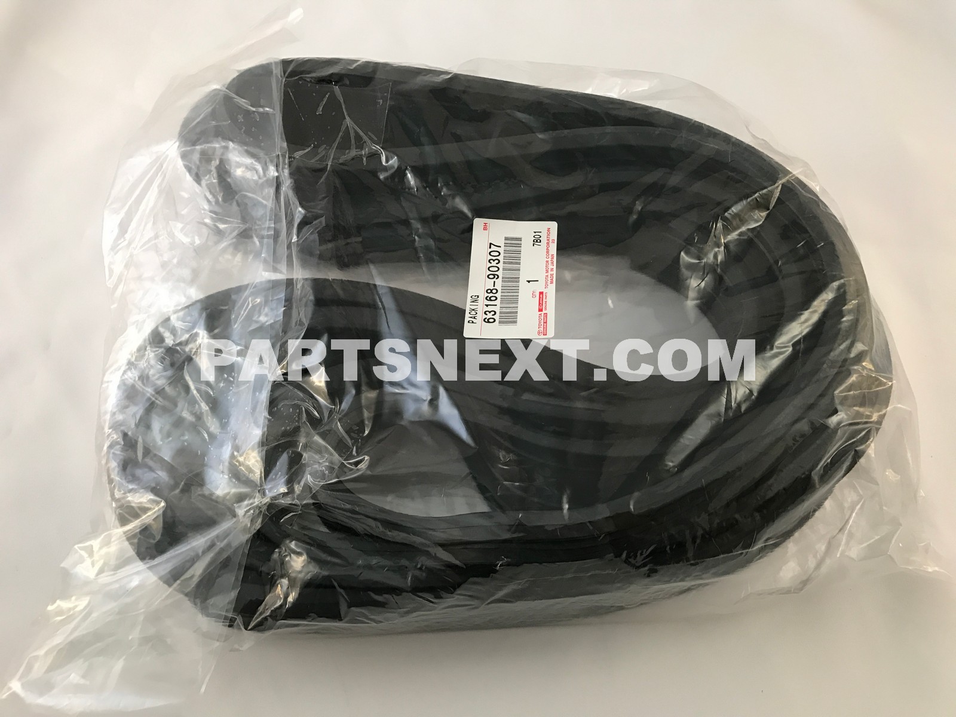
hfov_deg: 63.4
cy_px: 358
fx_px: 773
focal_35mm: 28
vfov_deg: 49.7
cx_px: 478
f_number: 1.8
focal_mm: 3.99
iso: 64
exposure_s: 1/17
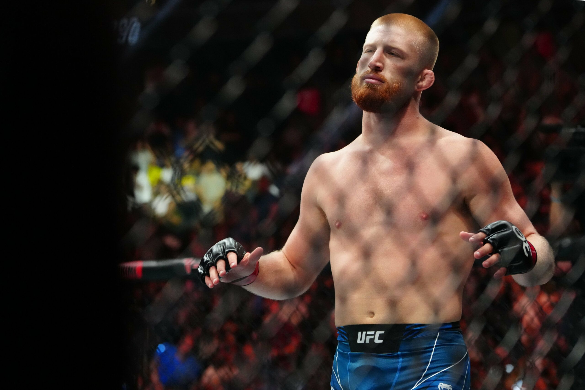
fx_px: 1657
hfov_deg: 20.0
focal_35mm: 102
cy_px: 195
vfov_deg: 13.4
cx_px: 292
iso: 8000
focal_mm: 107
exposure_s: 1/2000
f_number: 4
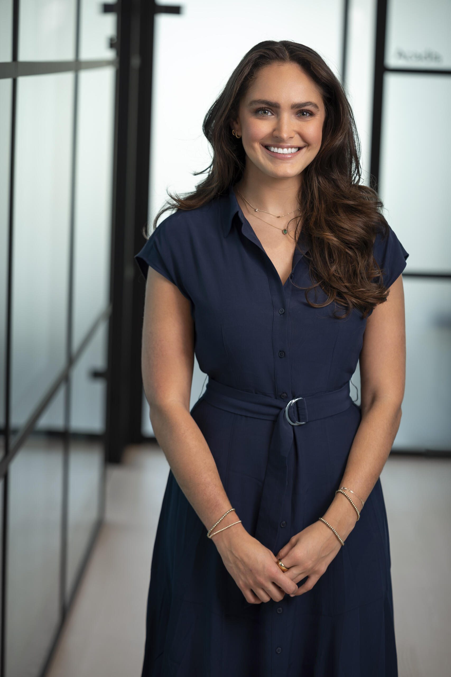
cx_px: 226
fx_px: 1822
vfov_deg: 21.0
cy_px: 338
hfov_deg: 14.1
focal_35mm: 97
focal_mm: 97
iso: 200
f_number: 3.5
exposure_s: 1/125
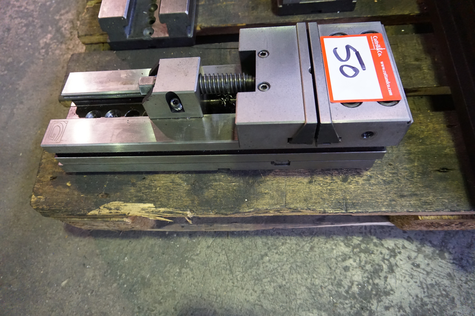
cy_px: 158
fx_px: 317
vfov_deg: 53.1
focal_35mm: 24
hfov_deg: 73.7
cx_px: 238
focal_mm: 16
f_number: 3.5
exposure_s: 1/60
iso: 3200
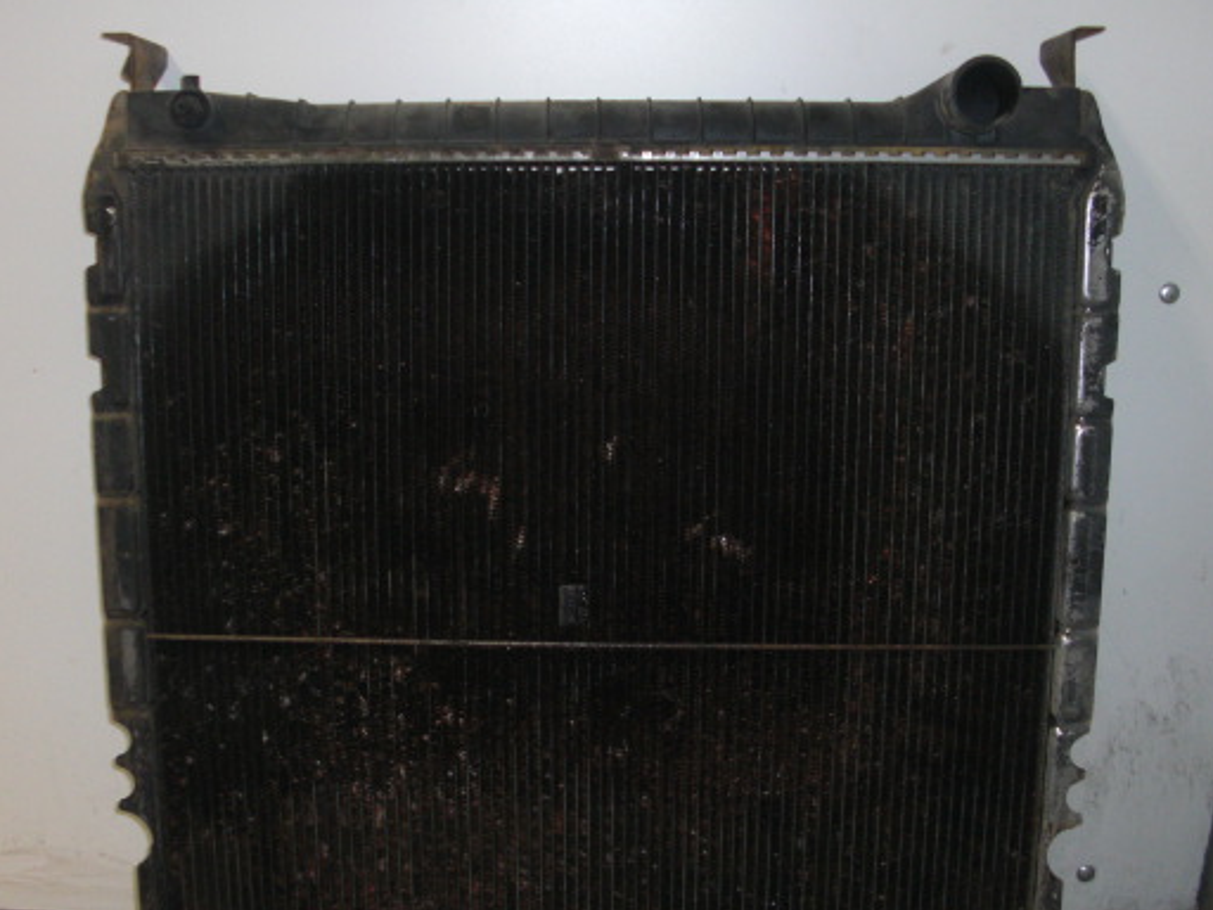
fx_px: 1577
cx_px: 564
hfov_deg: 42.1
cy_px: 550
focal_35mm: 45
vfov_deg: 32.1
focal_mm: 6.3
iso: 200
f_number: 2.8
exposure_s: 1/30
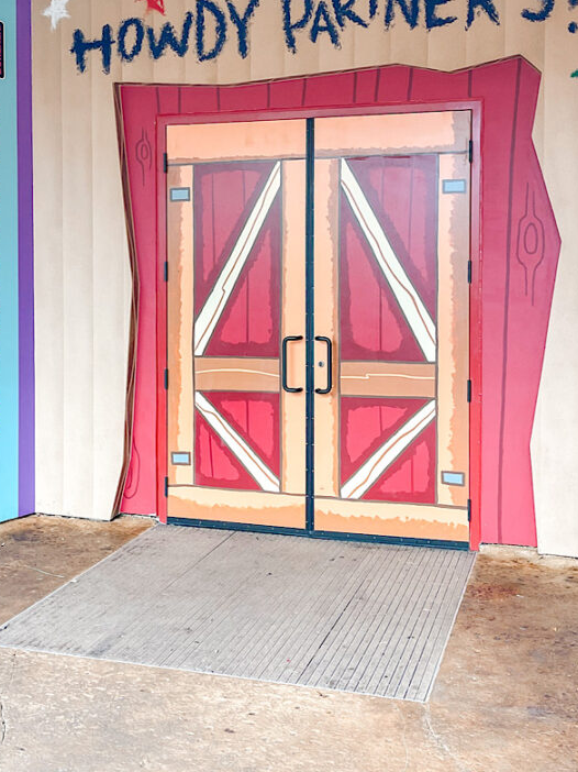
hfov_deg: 35.5
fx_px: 891
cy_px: 328
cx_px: 182
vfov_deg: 46.7
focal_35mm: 40
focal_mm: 5.1
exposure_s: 1/120
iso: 100
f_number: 1.6
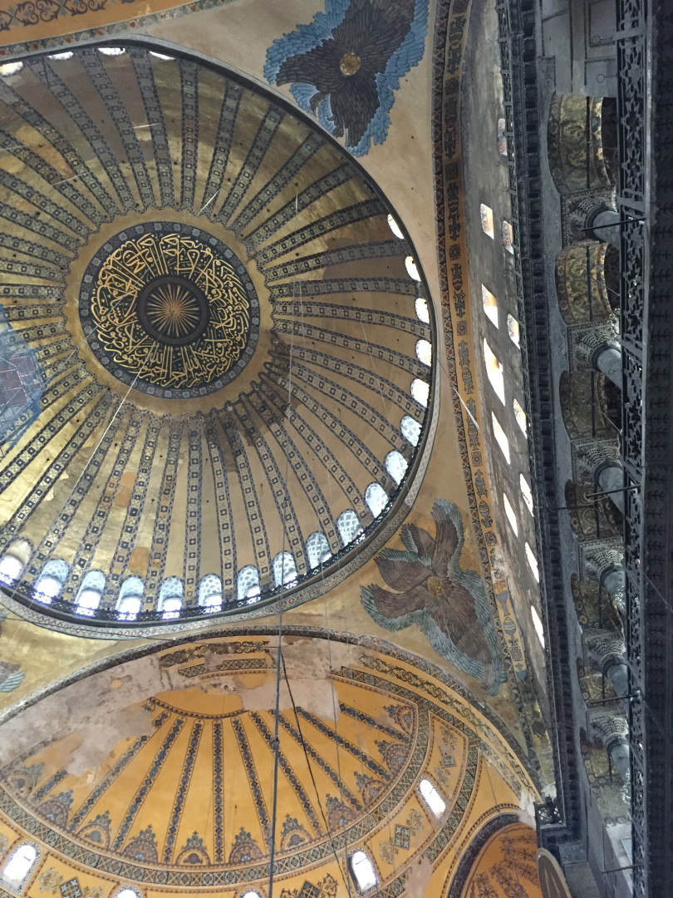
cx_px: 336
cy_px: 449
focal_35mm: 29
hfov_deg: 48.2
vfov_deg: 61.7
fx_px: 752
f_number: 2.2
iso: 250
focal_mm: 4.15
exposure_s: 1/17
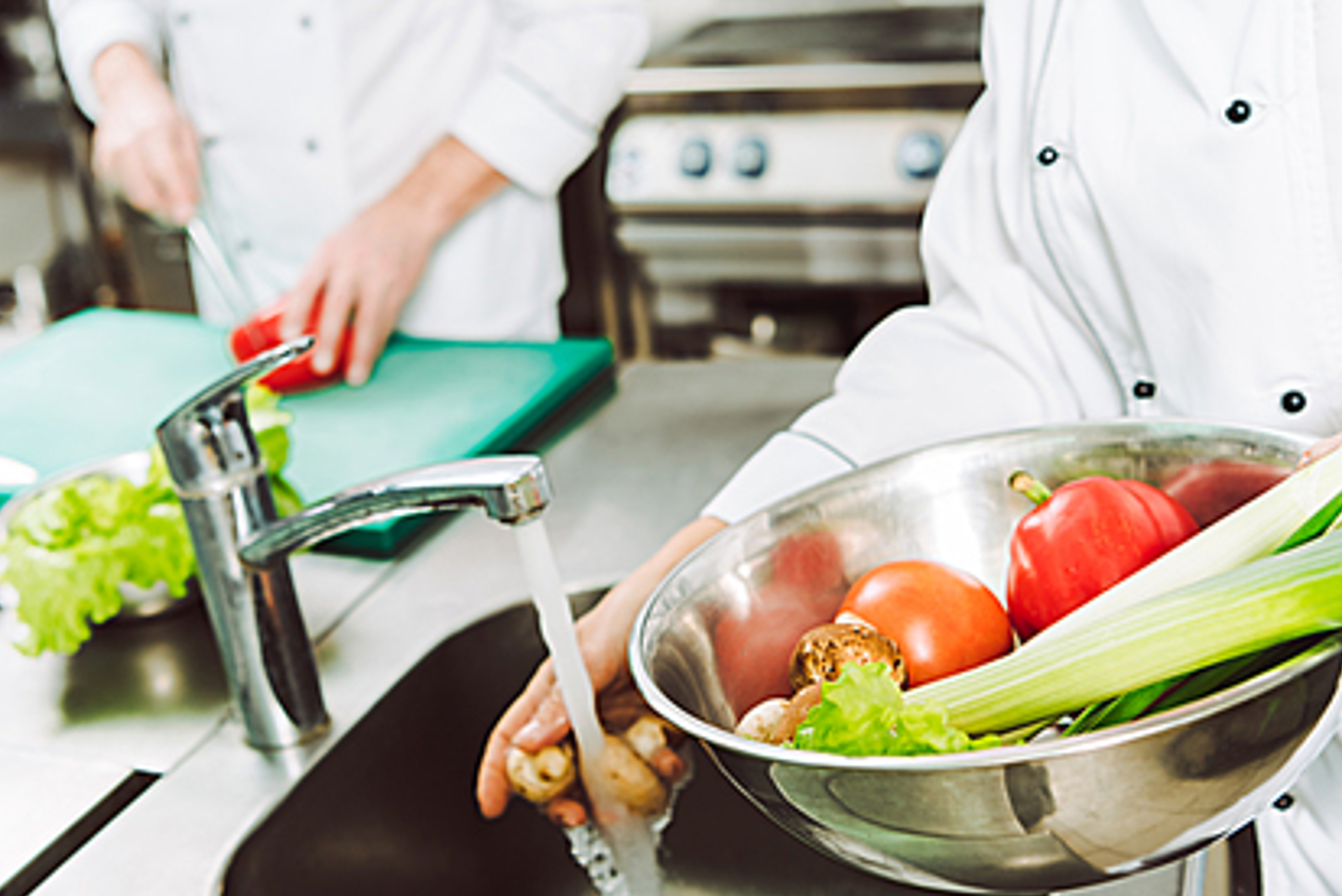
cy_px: 445
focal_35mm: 46
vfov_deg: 29.3
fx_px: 1716
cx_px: 611
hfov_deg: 42.7
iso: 100
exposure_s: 1/200
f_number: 3.5
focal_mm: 38
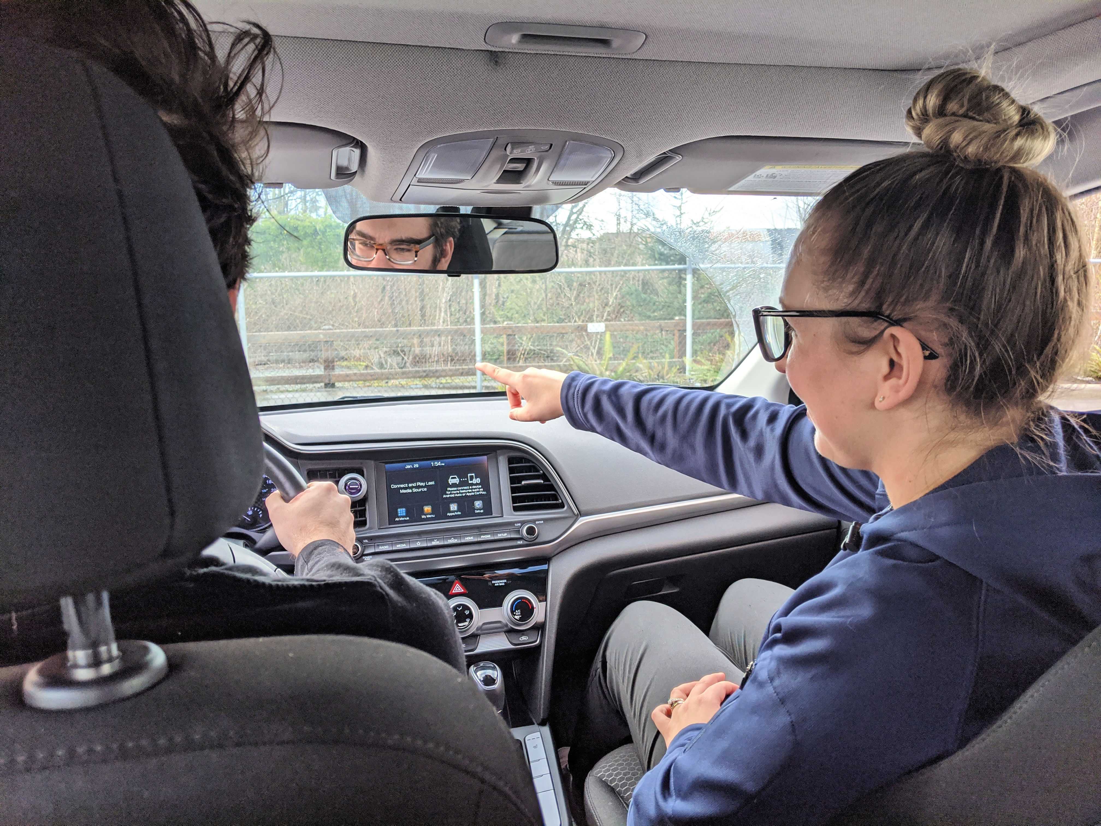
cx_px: 550
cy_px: 413
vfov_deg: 51.4
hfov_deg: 65.3
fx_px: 859
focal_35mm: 27
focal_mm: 4.44
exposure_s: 1/301
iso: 65
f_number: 1.8
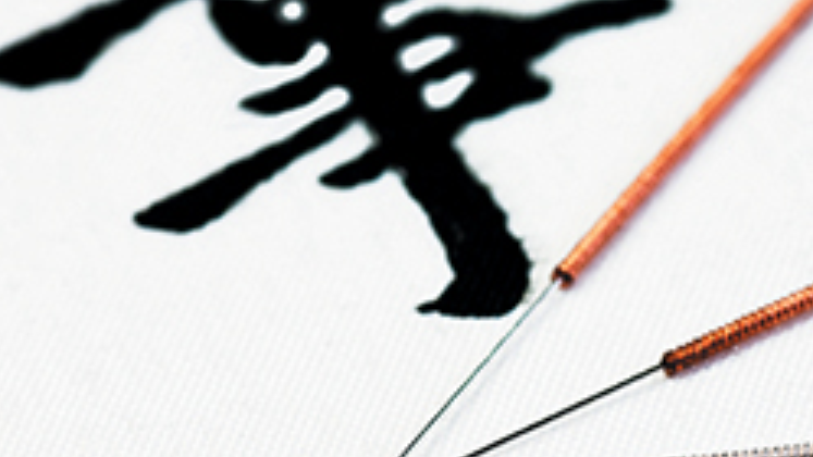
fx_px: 5281
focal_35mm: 245
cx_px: 578
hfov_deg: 8.8
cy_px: 281
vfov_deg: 5.0
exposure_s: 1/15
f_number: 14
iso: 100
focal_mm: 90
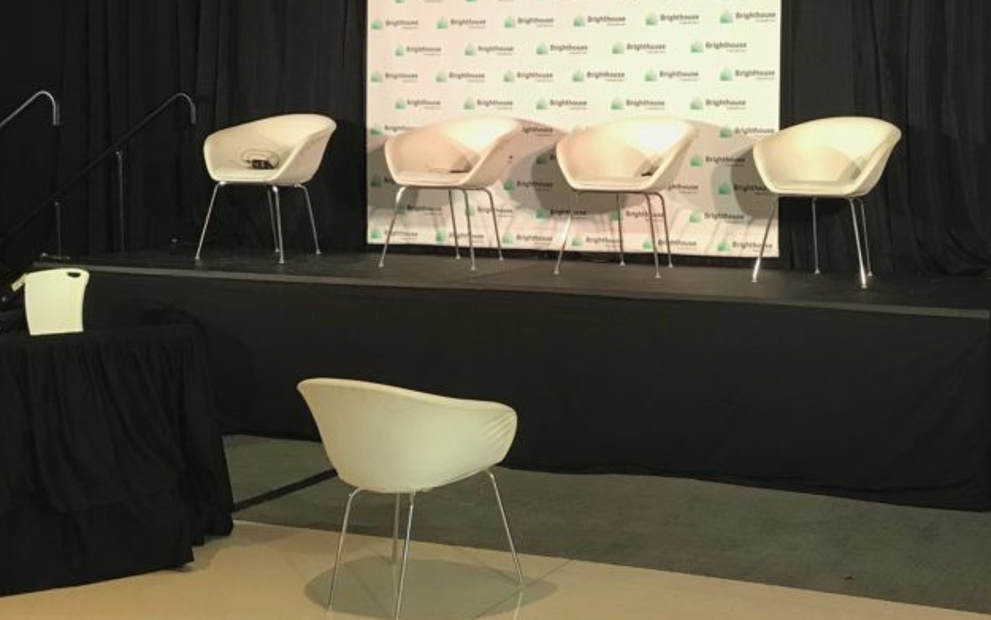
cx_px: 715
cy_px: 209
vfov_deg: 22.7
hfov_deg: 35.1
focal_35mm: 57
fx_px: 1540
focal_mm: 3.99
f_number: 1.8
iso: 32
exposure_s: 1/30
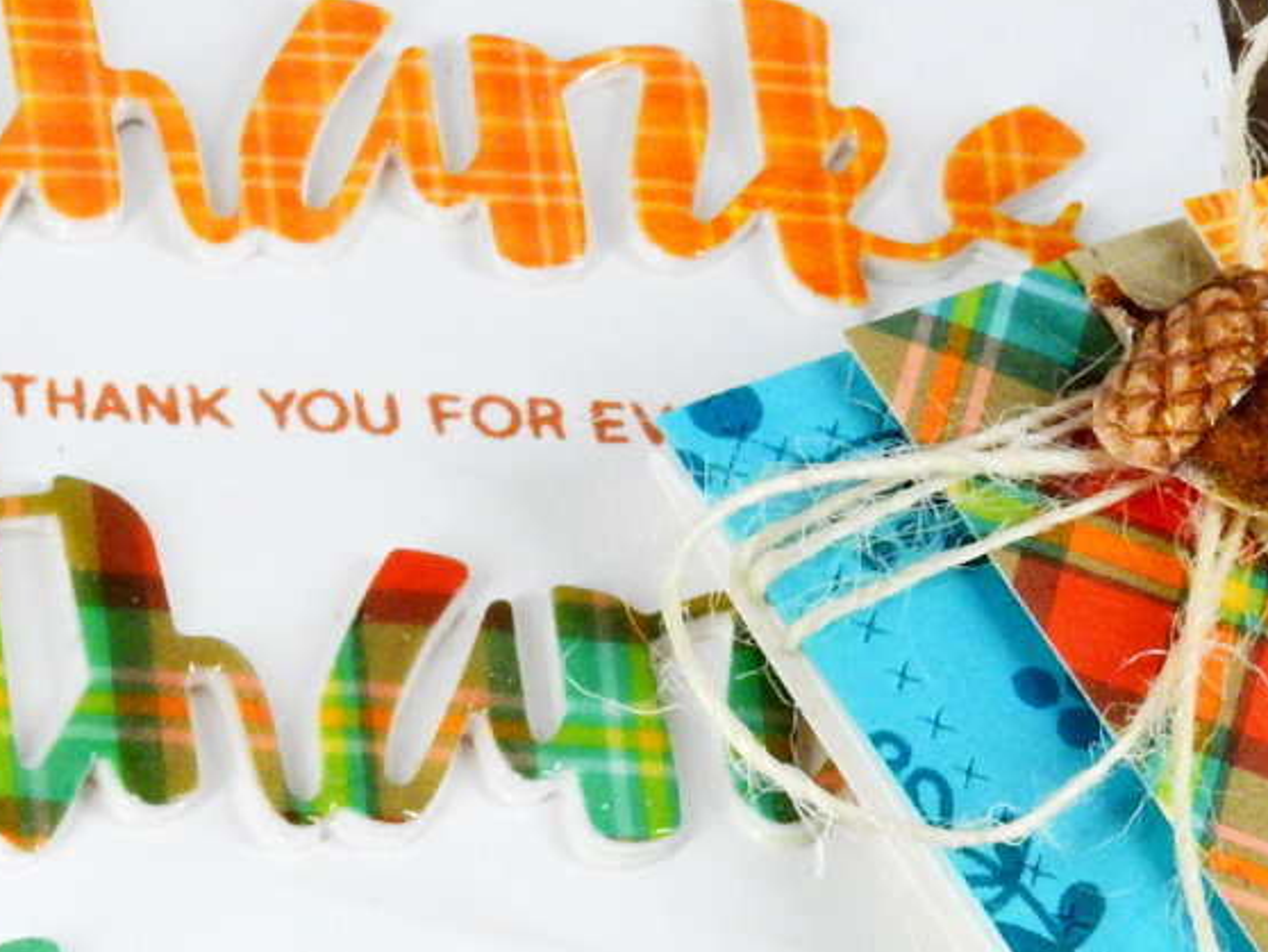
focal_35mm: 258
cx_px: 48
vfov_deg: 5.7
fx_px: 9455
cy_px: 1268
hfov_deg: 7.6
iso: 220
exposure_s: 1/60
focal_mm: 14.3
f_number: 6.3
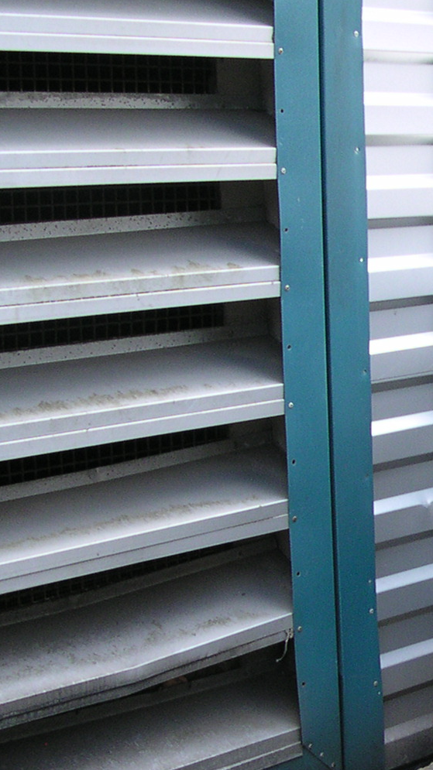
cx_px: 737
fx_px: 1696
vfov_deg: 25.5
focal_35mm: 83
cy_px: 476
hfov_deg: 13.3
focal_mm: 5.6
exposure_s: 1/158
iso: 100
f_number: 2.7
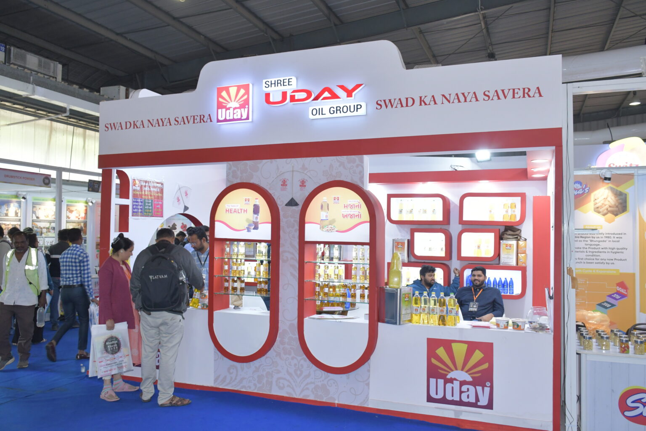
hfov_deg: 61.9
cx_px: 323
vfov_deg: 43.6
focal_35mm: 30
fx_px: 538
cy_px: 216
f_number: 5.6
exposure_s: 1/125
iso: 1250
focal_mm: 20
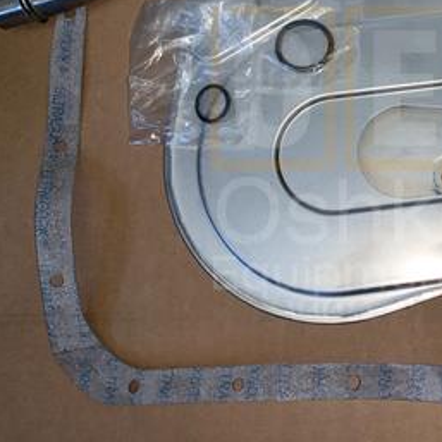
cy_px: 151
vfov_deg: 38.8
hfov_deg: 36.5
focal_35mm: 43
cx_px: 406
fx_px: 621
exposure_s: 1/197
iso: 25
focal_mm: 4.25
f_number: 1.8
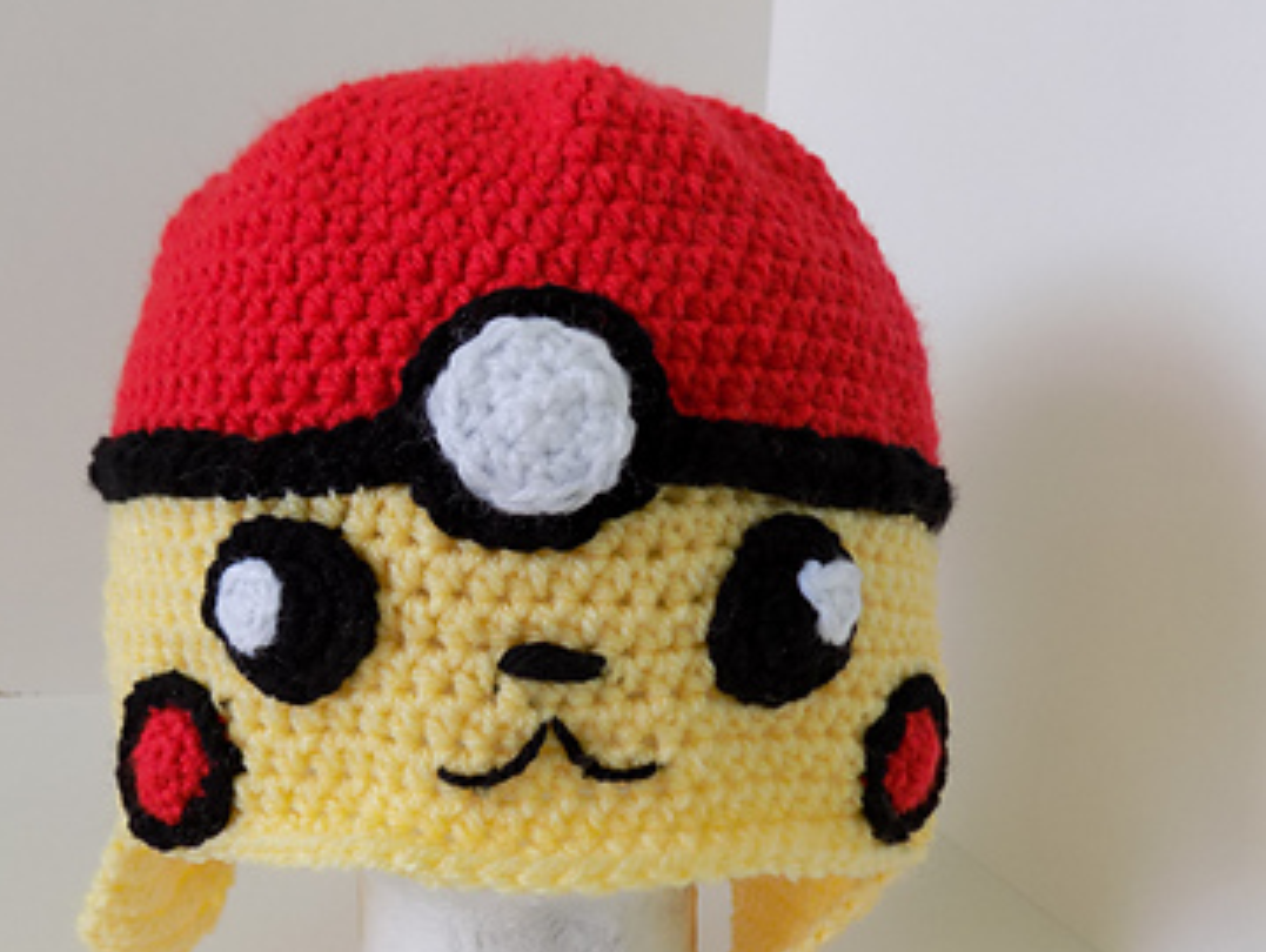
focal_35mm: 32
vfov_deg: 44.2
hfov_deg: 56.3
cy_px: 524
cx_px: 501
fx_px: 1172
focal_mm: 4
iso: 100
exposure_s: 1/30
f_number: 3.1
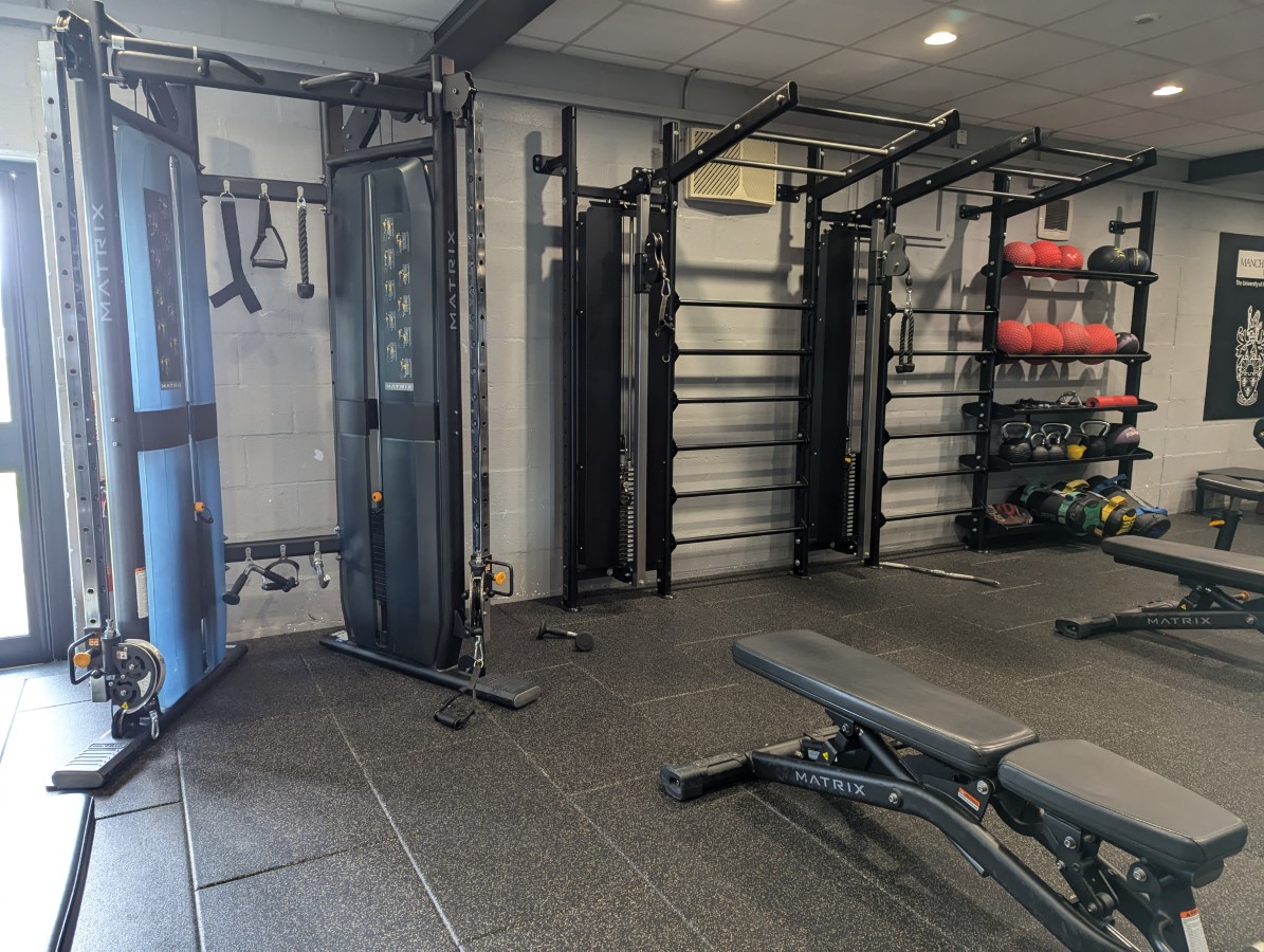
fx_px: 878
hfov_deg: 71.5
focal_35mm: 24
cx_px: 632
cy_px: 476
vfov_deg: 56.9
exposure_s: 1/112
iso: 404
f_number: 1.85
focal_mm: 6.81
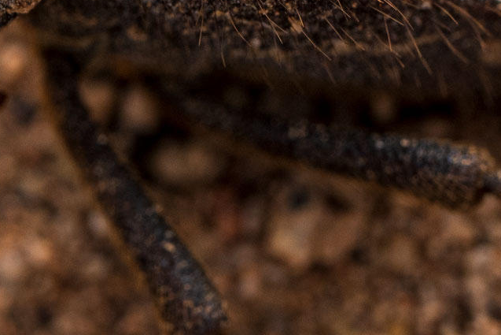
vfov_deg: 3.3
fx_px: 5735
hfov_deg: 5.0
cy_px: -11
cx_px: 128
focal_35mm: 412
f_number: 16
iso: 200
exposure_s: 1/200
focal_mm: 105
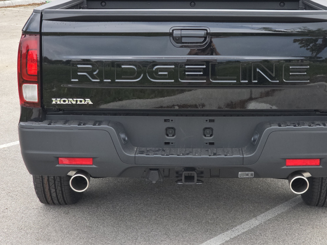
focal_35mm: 92
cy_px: 82
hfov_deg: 21.3
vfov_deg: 16.0
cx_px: 195
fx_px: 869
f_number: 2.4
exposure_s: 1/316
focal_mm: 7.9
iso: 50
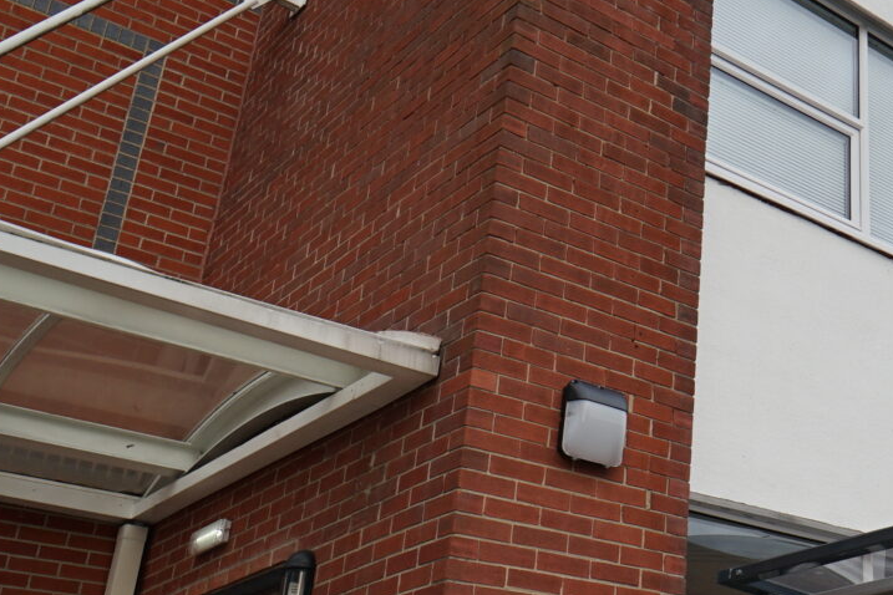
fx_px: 1240
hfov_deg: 35.7
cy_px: 307
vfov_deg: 27.0
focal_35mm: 50
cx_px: 899
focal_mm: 14
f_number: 6.3
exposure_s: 1/80
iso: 100
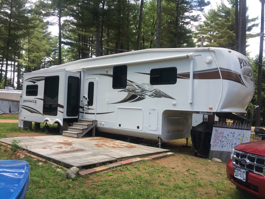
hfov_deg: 61.7
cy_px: 100
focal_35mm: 29
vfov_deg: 48.2
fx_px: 222
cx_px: 132
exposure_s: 1/578
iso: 32
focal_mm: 4.15
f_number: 2.2
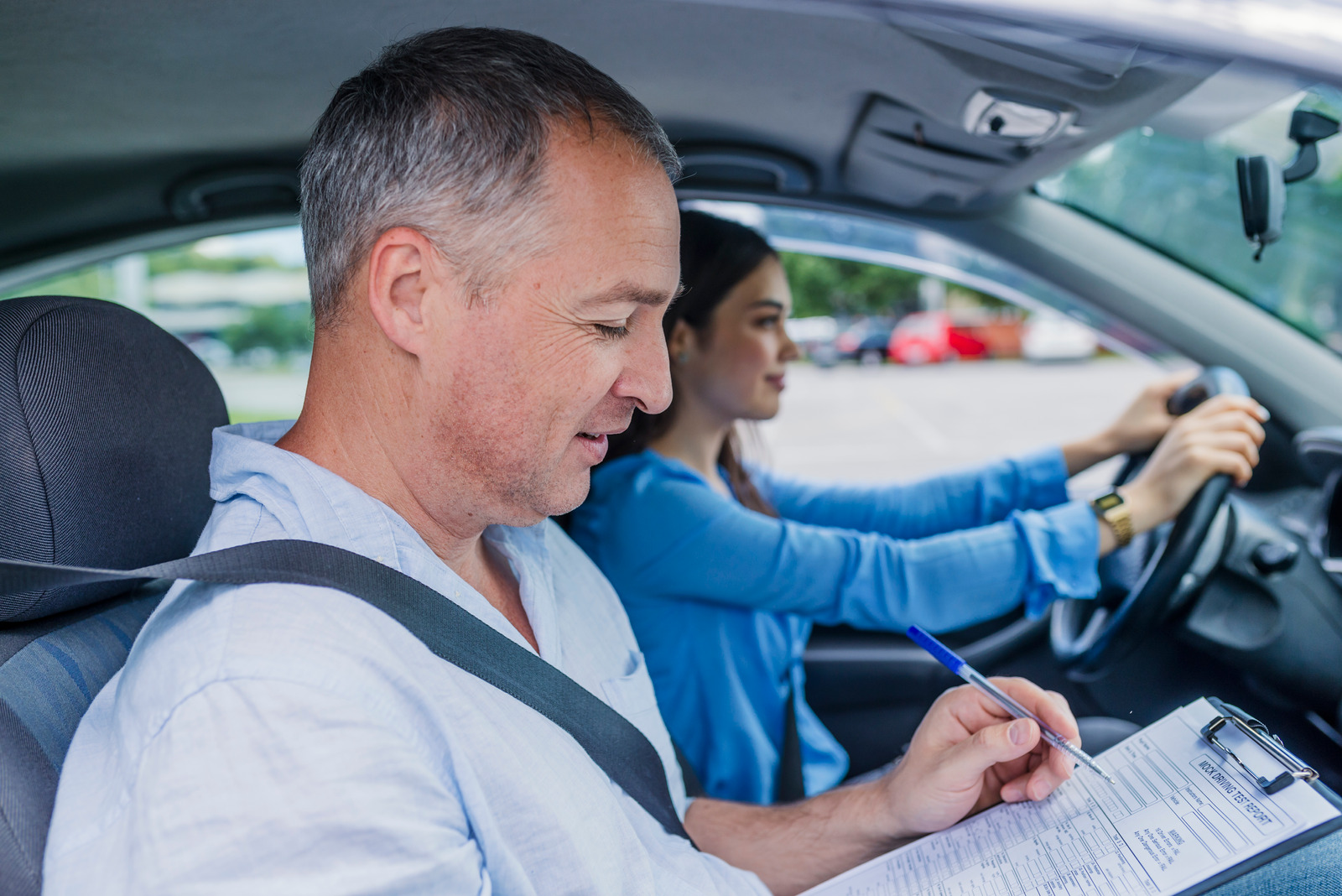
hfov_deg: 54.4
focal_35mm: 35
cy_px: 448
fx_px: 1305
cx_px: 671
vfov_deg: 37.9
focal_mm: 35
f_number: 3.2
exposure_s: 1/800
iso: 200
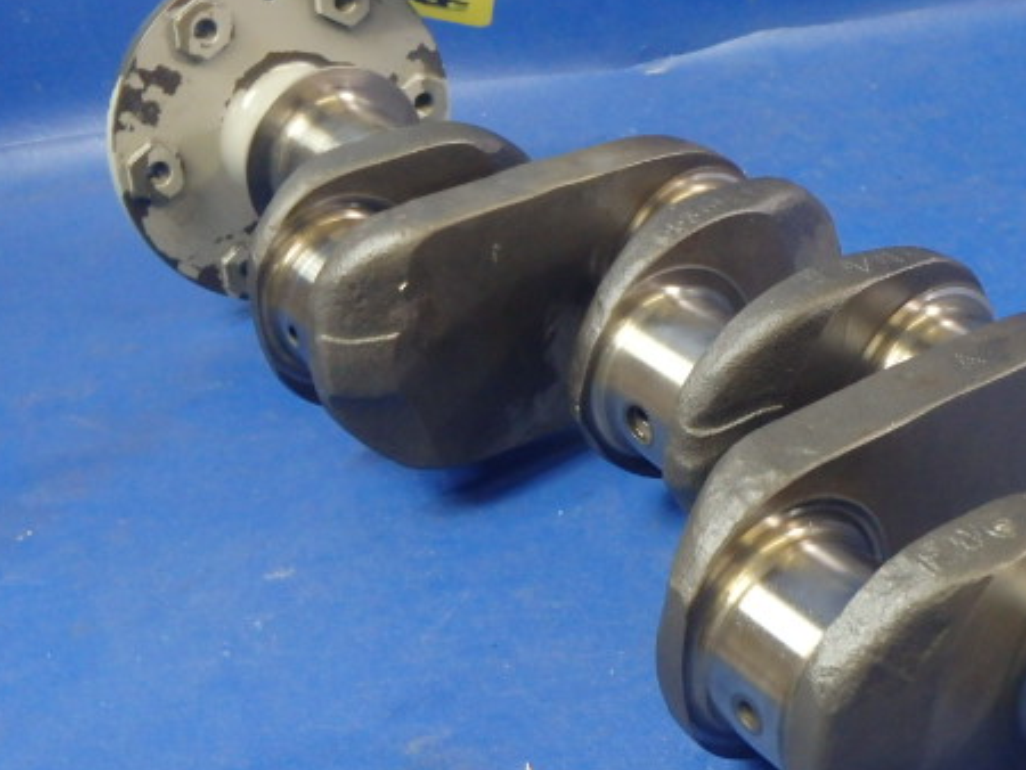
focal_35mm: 54
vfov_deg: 27.0
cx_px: 698
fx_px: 1601
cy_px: 444
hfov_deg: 35.1
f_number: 4.6
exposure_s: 1/15
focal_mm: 6.8
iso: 800
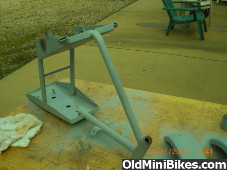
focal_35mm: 38
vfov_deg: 37.7
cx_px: 114
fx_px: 249
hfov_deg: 49.0
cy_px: 85
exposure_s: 1/320
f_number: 3.1
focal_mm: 6.3
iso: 50
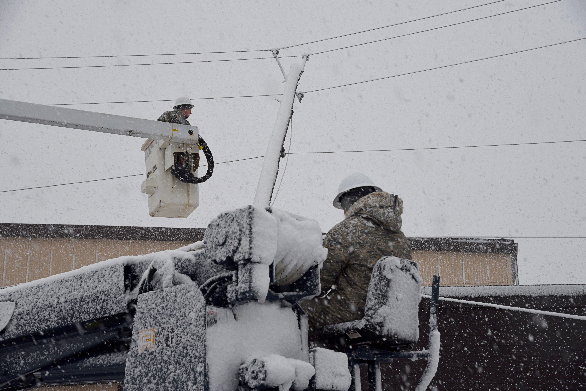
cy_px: 196
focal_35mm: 75
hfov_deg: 27.0
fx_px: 1221
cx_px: 293
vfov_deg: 18.2
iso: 500
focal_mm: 75
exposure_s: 1/250
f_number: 8
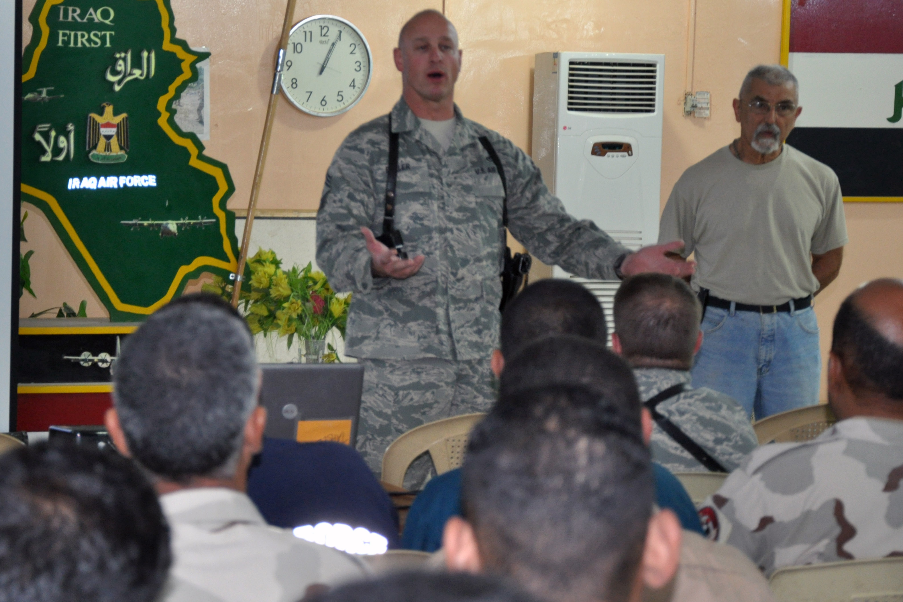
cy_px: 273
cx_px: 290
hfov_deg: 19.2
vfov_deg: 12.9
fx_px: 2658
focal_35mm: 106
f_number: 5
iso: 800
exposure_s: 1/30
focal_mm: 52
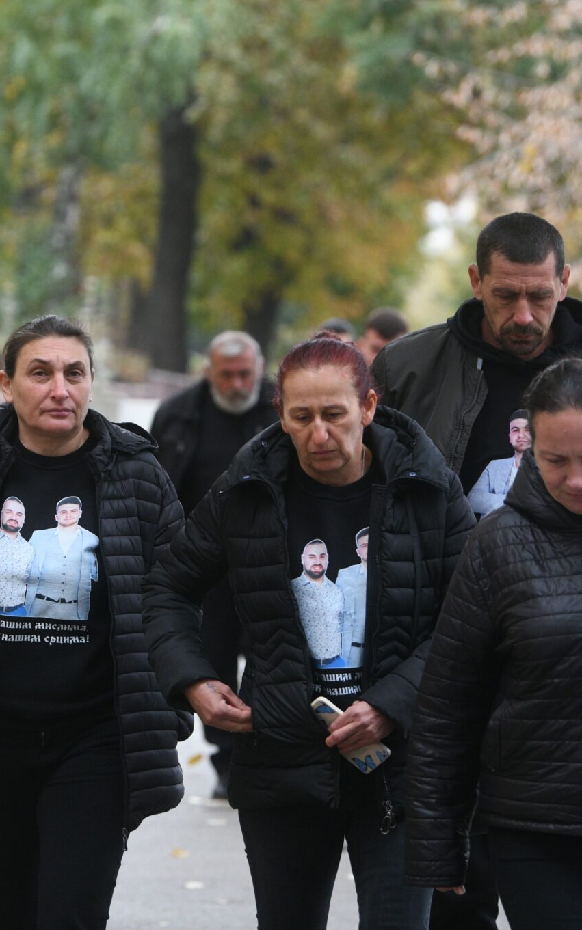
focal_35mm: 184
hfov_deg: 7.1
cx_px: 29
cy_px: 465
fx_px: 4668
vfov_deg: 11.4
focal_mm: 120
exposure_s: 1/400
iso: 1250
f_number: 3.5
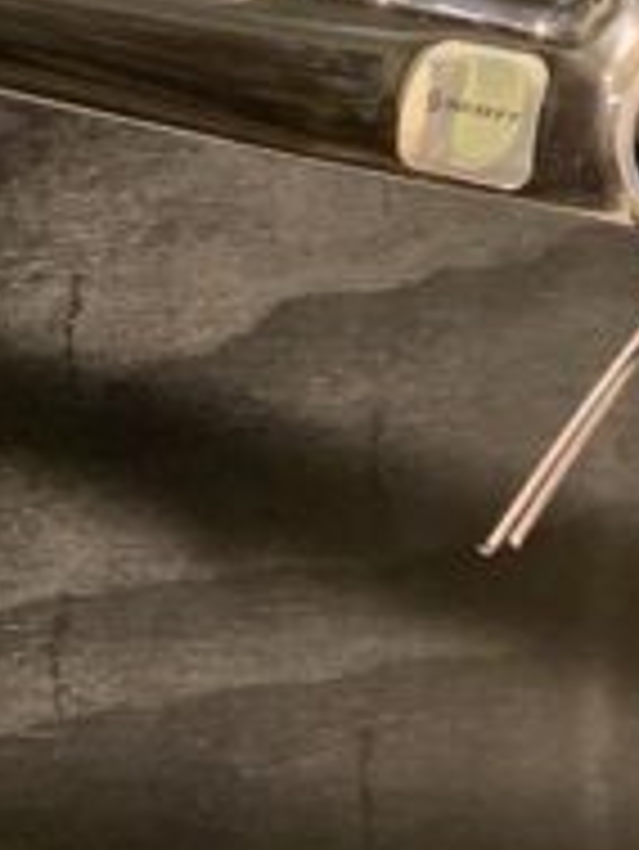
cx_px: 583
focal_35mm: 147
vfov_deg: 12.6
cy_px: -535
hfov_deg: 10.1
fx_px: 3614
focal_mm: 4.25
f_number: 1.8
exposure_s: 1/50
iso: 320
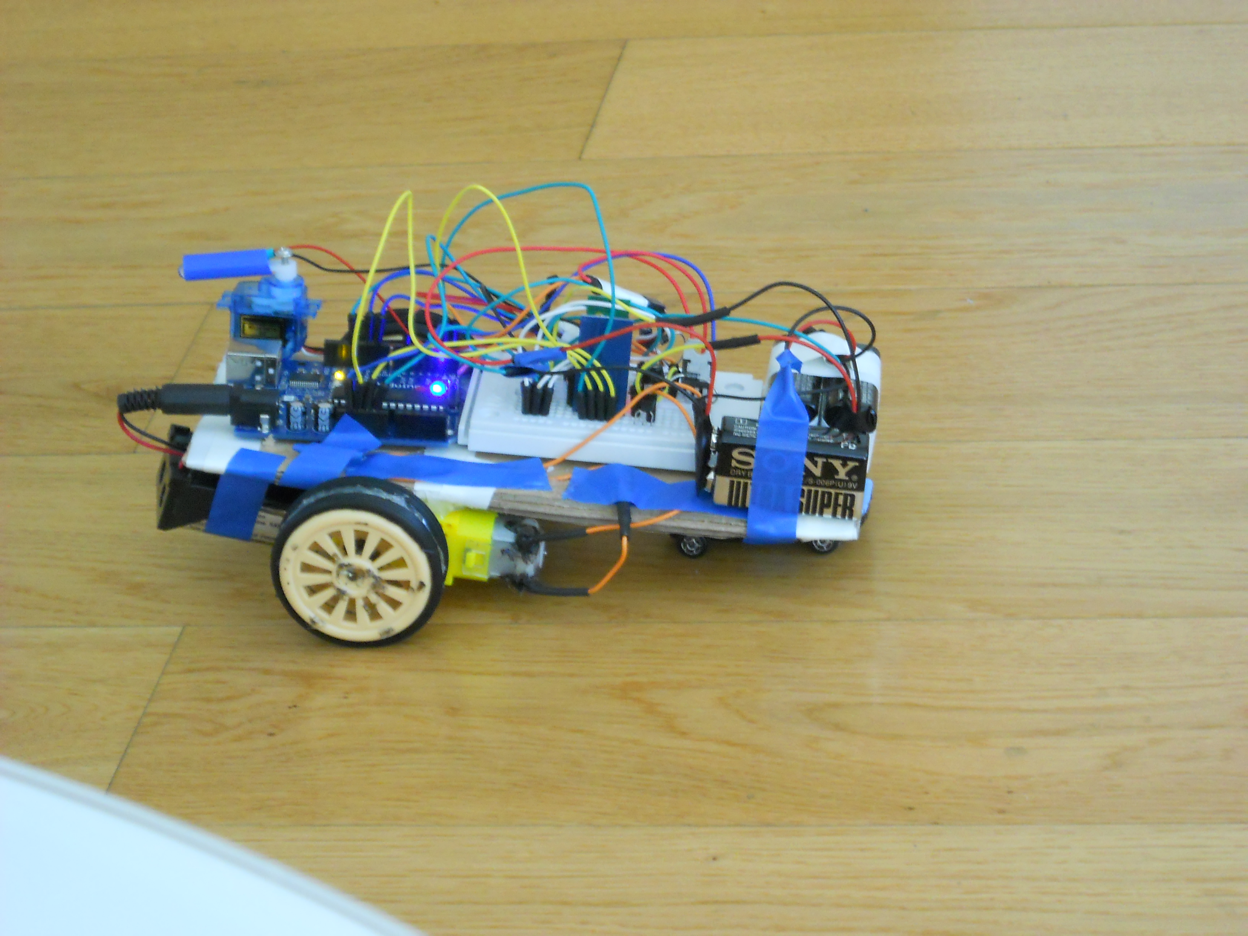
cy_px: 468
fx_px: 5228
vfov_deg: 10.2
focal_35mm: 145
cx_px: 624
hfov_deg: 13.6
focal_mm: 24.03
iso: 400
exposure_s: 1/15
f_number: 6.7
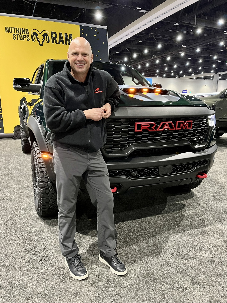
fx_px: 227
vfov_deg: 67.3
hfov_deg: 53.1
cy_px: 152
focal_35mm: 26
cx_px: 114
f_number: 1.6
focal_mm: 5.1
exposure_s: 1/40
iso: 400
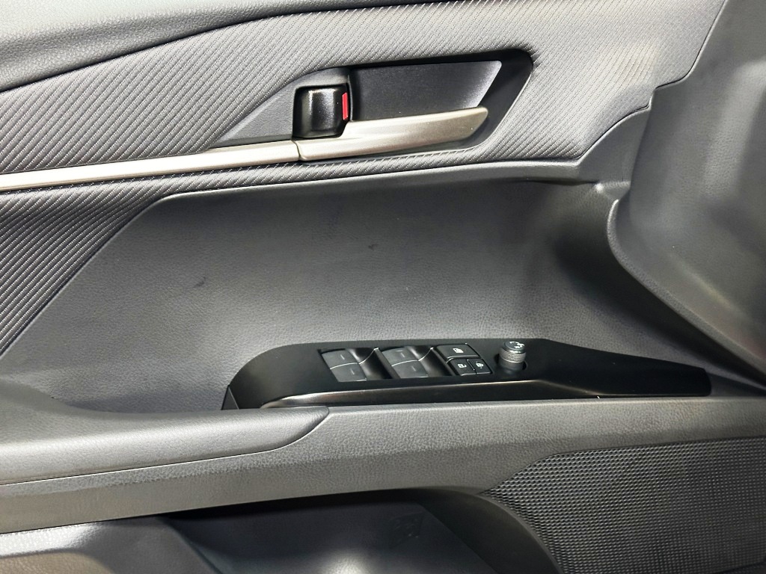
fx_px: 1062
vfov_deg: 30.3
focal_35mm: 48
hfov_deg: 39.7
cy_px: 287
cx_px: 383
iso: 640
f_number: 1.78
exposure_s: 1/30
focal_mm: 6.86
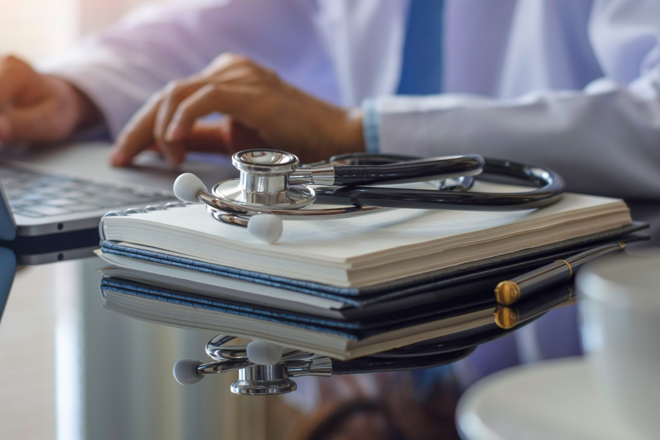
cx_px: 321
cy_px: 177
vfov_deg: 13.8
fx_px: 1815
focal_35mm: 99
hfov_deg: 20.6
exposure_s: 1/100
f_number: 2.8
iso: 200
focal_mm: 50
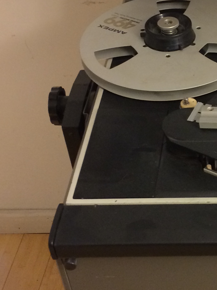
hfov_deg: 17.3
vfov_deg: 24.1
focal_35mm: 81
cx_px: 262
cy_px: 132
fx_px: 677
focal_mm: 4.15
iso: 160
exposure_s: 1/30
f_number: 2.2
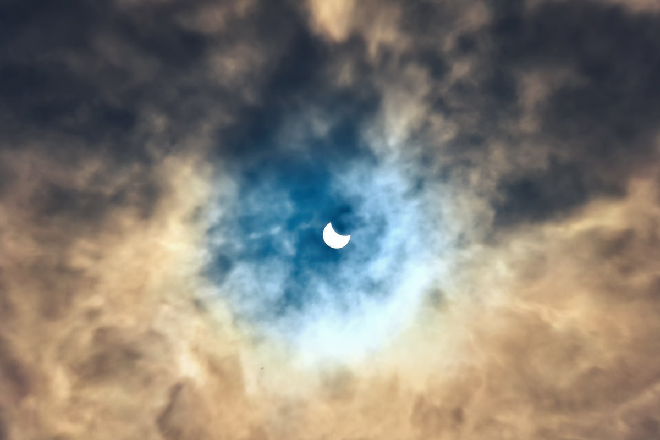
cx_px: 330
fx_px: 1283
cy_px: 220
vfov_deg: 19.5
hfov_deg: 28.8
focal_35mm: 70
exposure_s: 1/4000
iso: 100
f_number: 14
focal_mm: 70
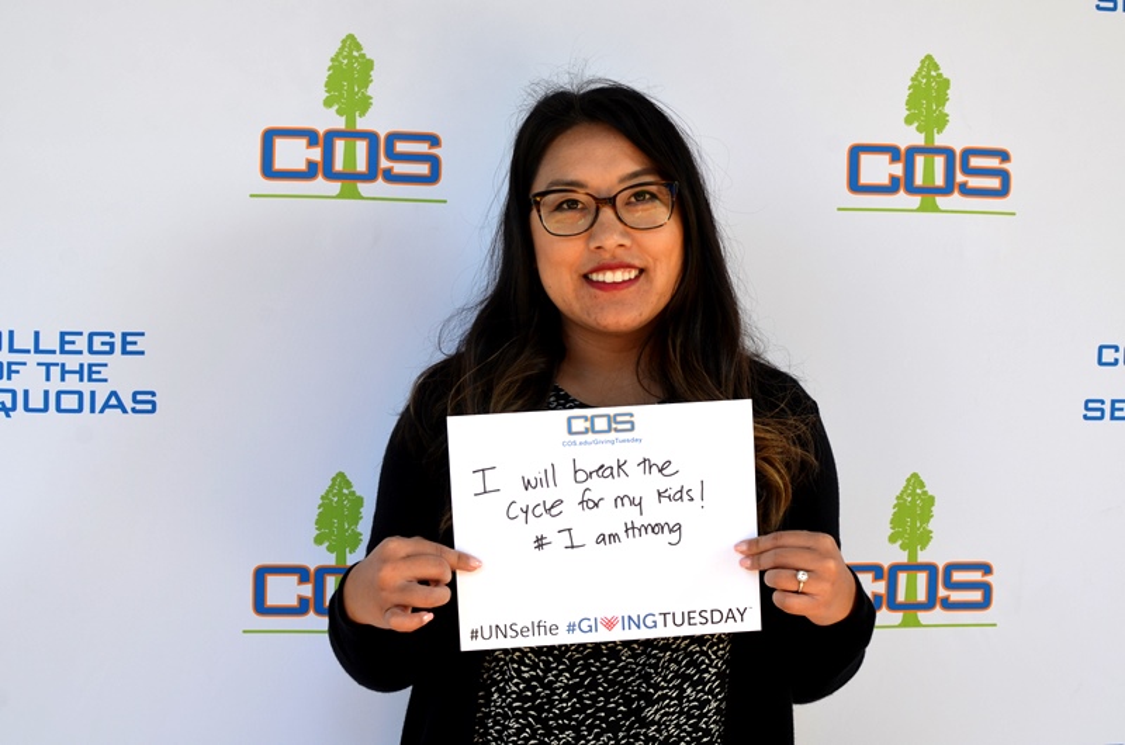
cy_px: 372
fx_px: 1637
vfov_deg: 25.6
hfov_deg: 37.9
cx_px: 562
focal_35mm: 52
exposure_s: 1/125
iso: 220
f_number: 5.6
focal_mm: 35
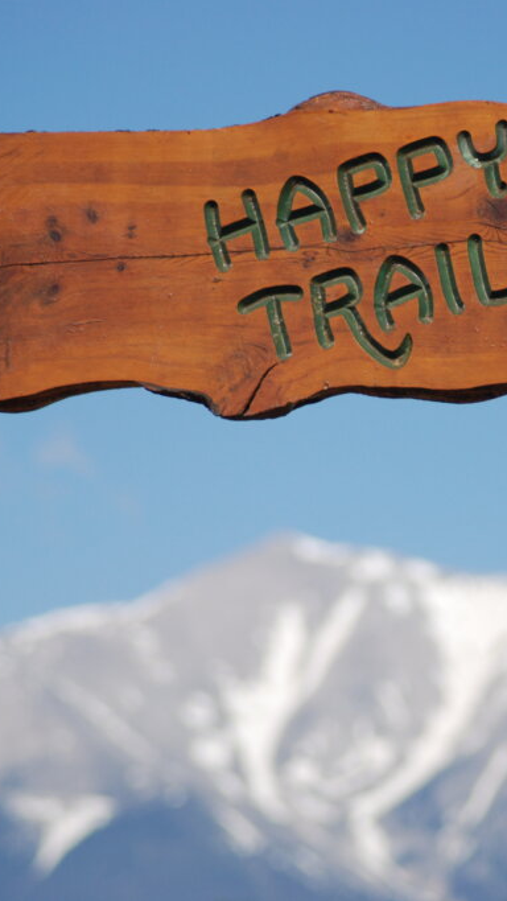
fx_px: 10150
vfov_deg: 5.1
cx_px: 424
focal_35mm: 425
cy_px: 450
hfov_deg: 2.9
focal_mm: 180
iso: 250
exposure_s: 1/500
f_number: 4.8
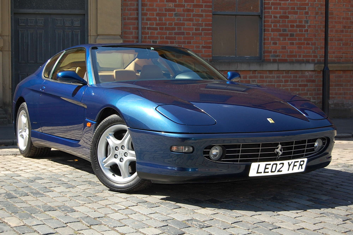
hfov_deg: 31.9
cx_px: 176
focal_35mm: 63
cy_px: 118
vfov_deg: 21.5
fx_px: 617
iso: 320
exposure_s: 1/500
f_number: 5.6
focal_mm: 42
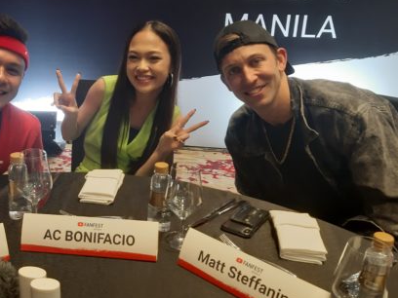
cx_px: 115
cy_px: 130
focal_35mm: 41
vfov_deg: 35.1
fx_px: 471
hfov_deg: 44.7
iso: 320
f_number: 1.7
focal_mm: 3.93
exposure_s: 1/50
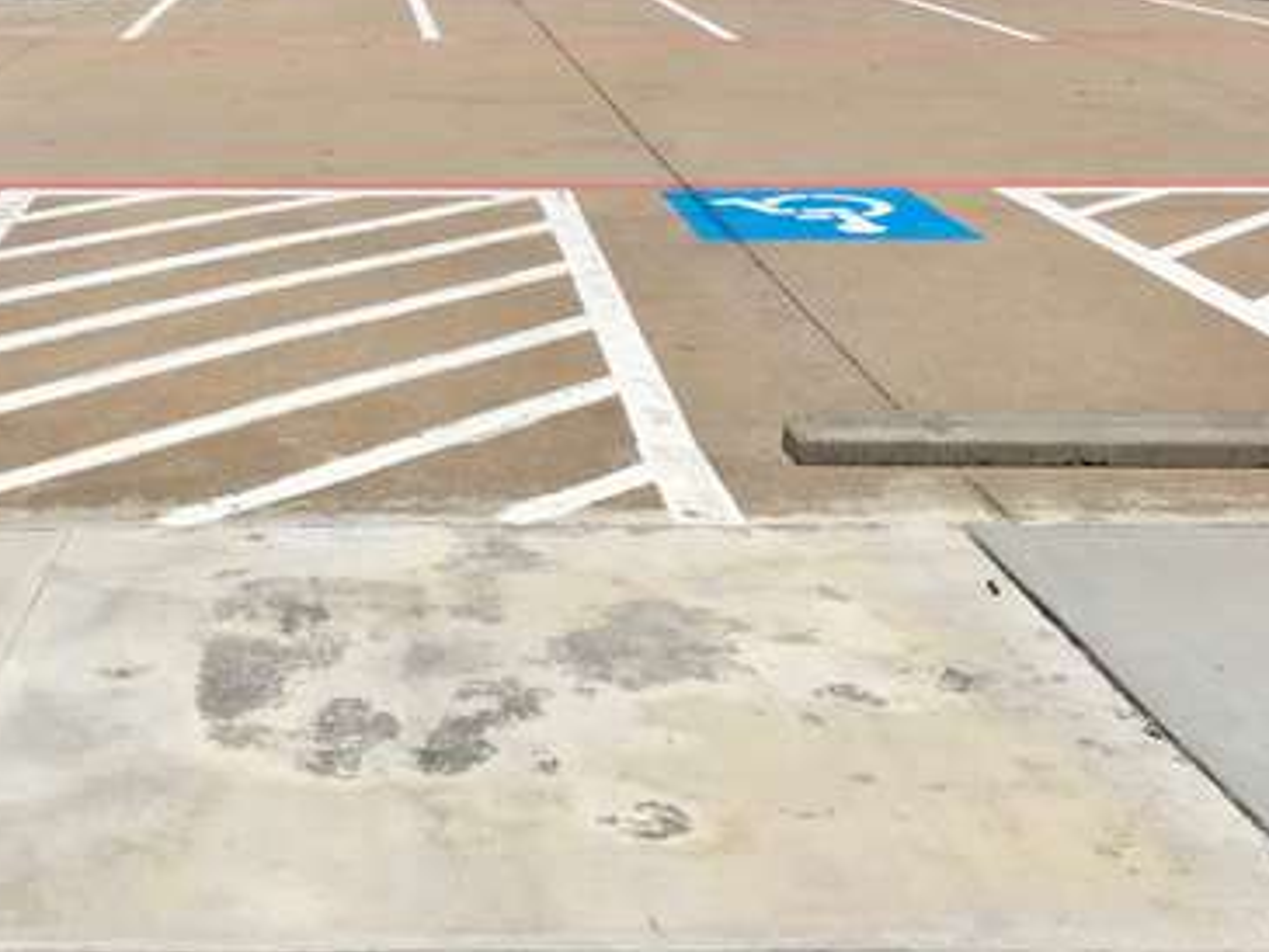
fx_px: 1944
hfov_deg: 35.6
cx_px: 381
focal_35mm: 53
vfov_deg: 26.7
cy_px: 111
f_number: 2.2
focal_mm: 4.15
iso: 25
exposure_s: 1/4049
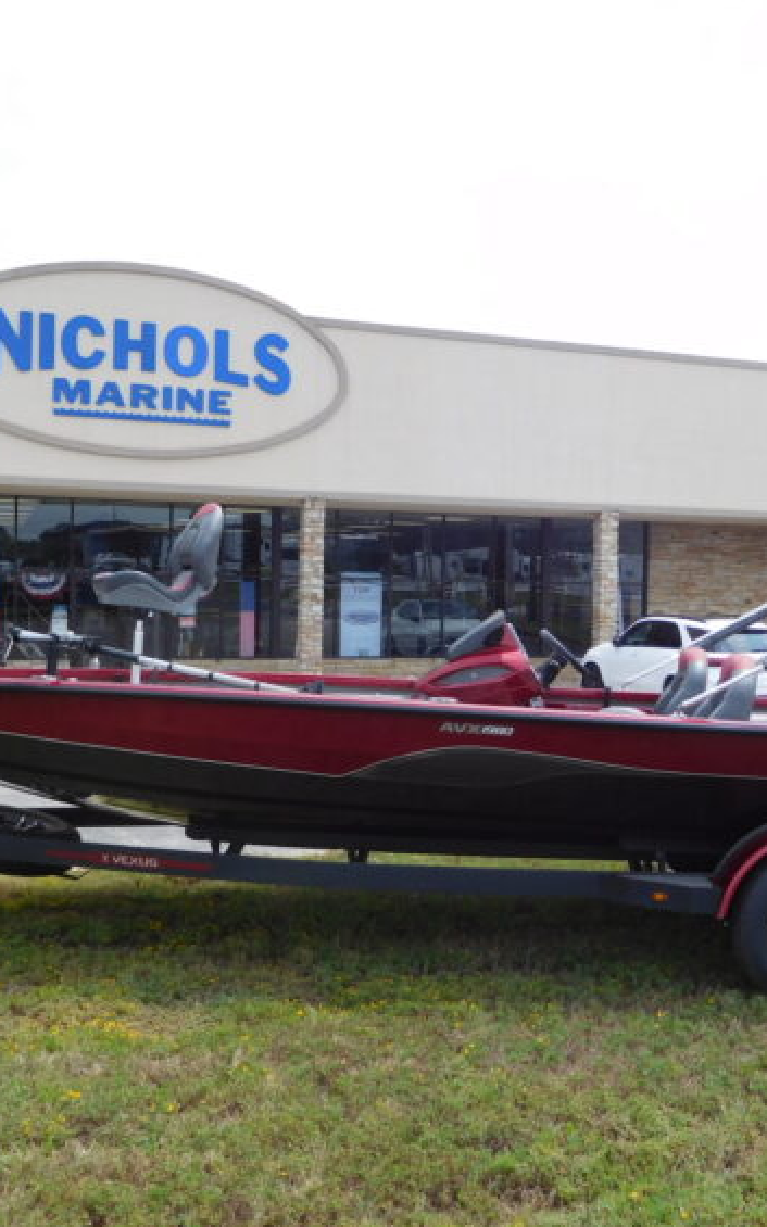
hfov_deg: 34.9
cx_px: 532
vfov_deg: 54.0
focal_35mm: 36
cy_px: 617
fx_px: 1204
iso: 125
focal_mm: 4.5
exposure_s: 1/800
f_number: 3.4
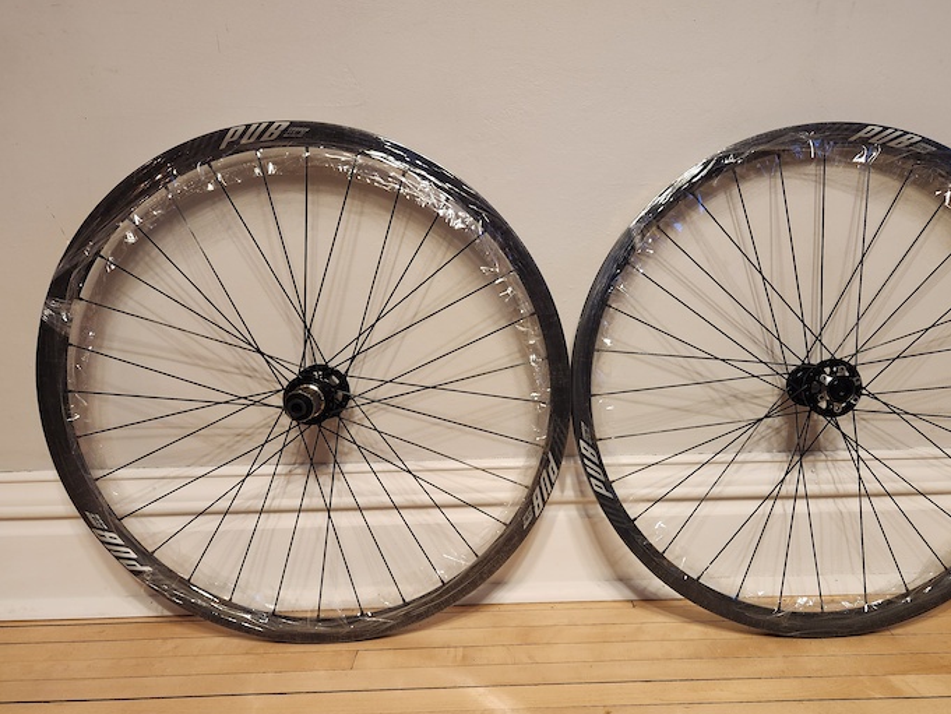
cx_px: 536
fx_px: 742
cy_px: 405
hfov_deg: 65.1
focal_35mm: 27
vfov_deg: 51.2
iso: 640
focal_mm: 5.4
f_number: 1.8
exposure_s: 1/120
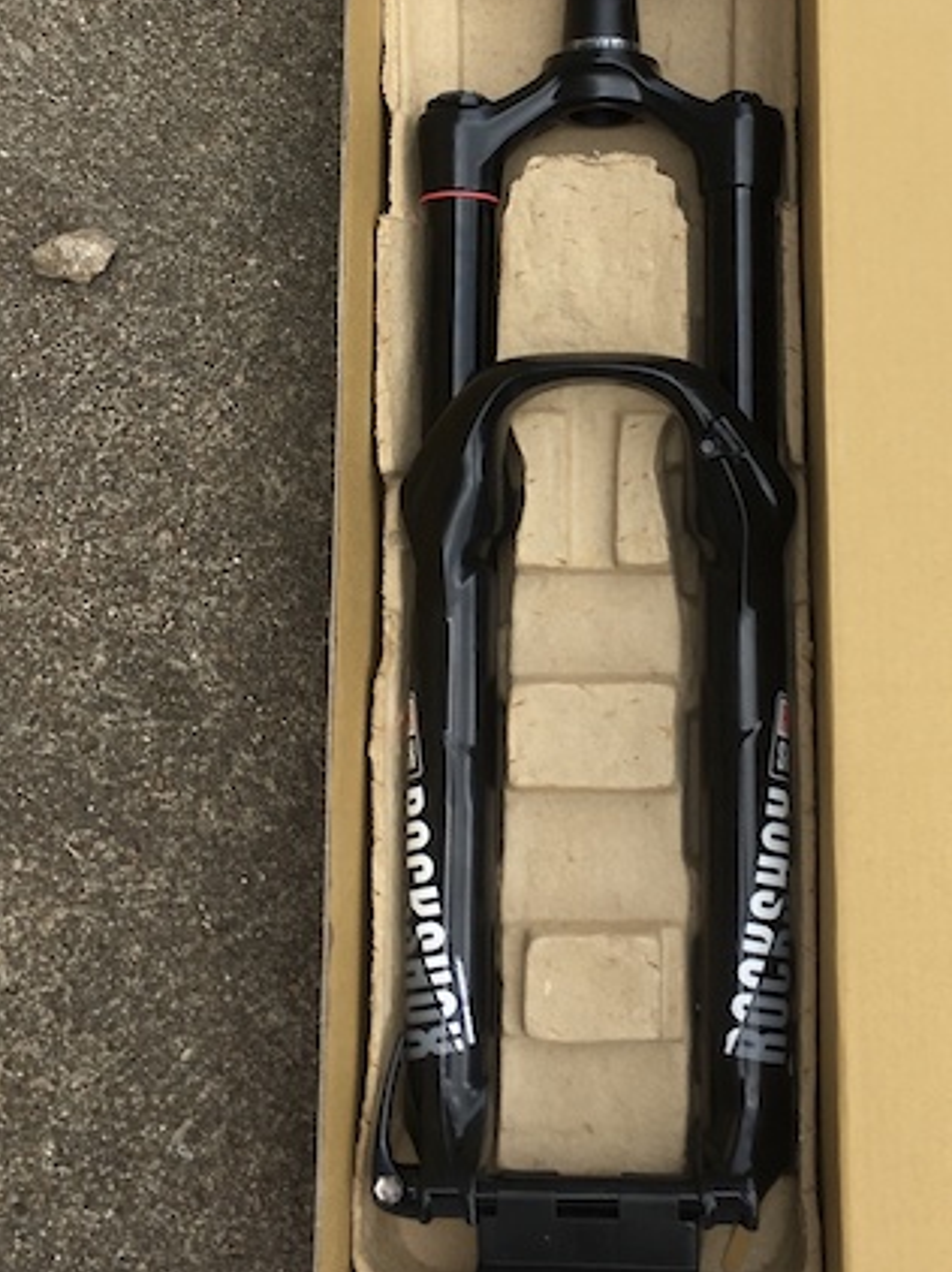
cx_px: 657
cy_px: 338
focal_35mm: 55
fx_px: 2019
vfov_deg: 34.3
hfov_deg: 26.3
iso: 25
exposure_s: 1/605
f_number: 2.2
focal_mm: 4.15
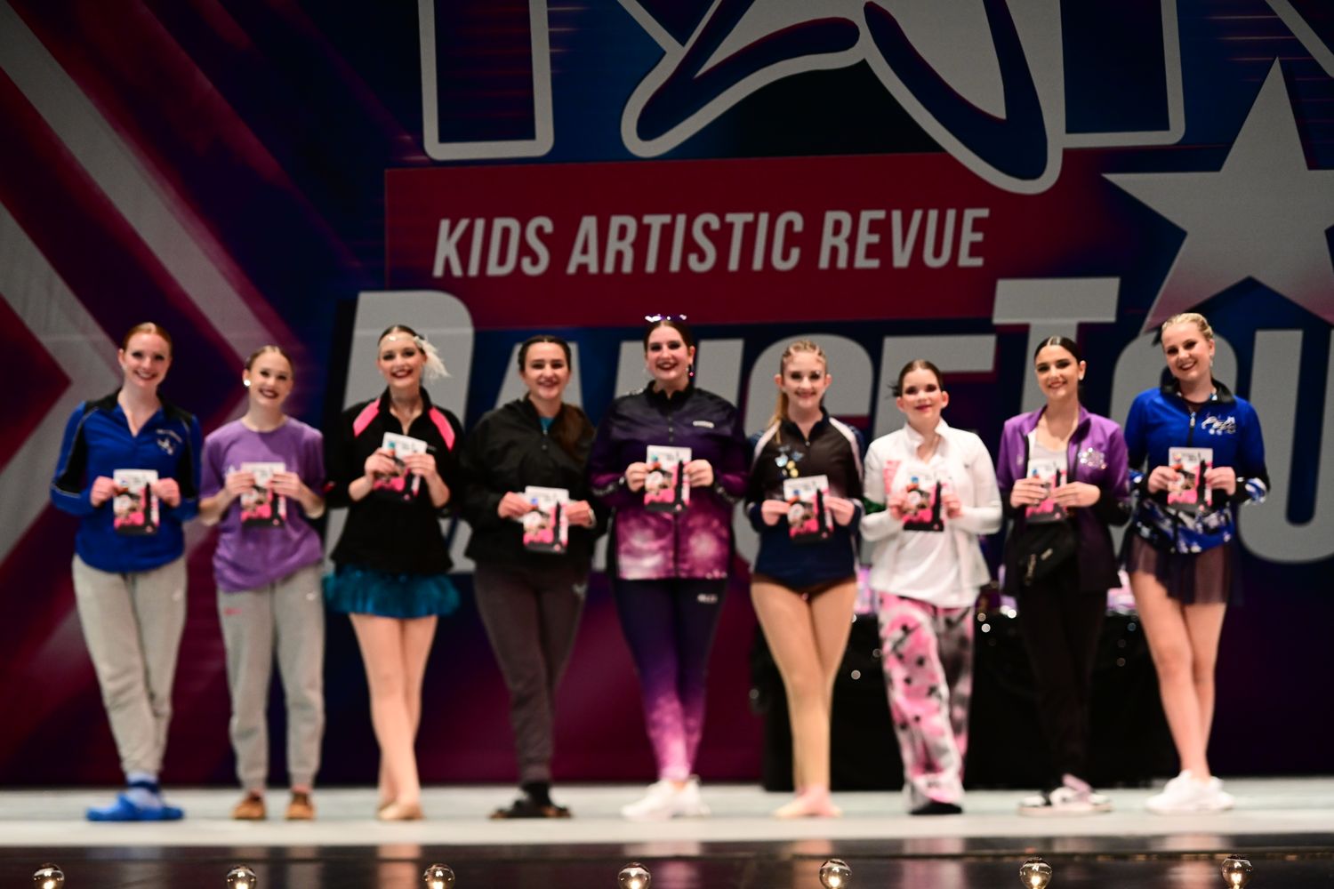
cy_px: 444
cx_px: 667
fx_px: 3187
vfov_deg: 15.9
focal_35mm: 86
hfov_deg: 23.6
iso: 3200
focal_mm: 86
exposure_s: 1/800
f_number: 3.2
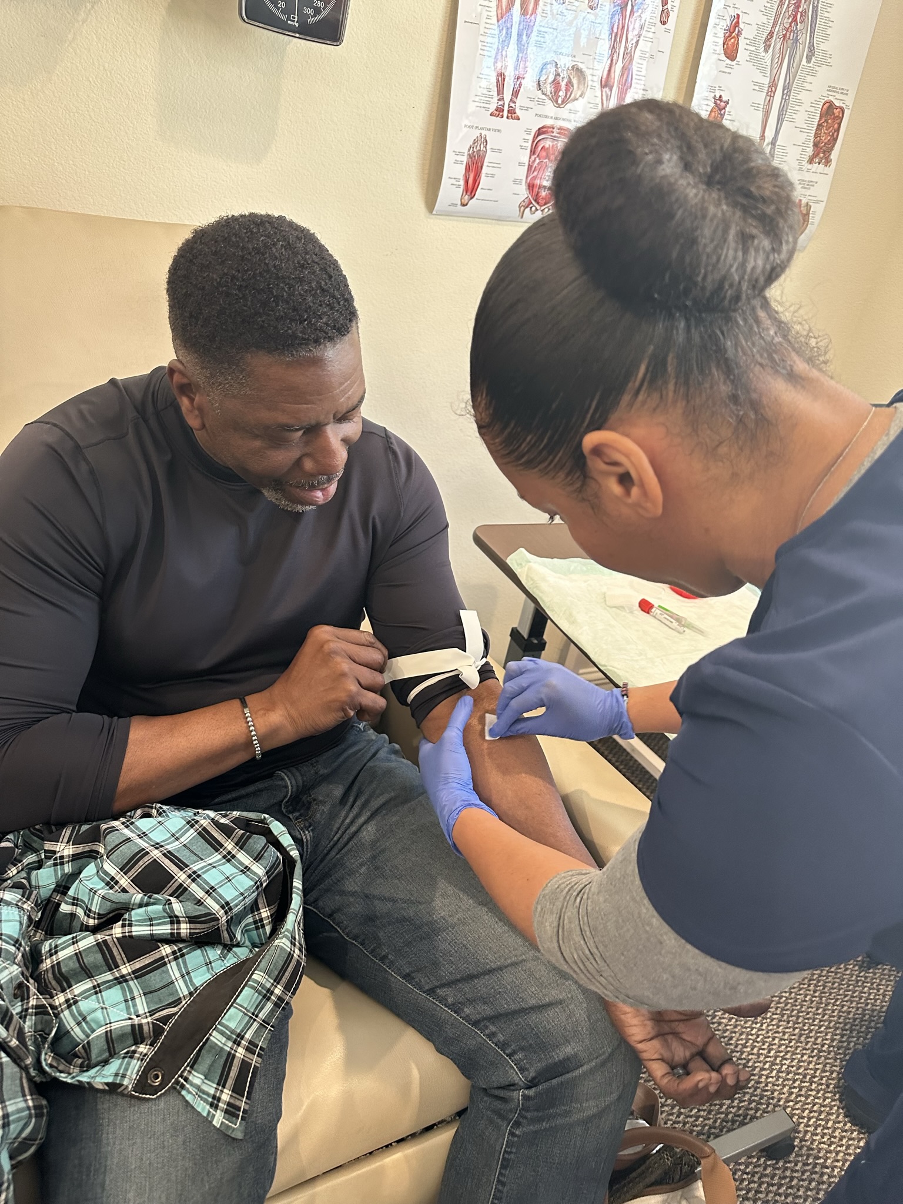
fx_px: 835
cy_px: 602
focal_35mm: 24
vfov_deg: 71.6
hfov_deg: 56.8
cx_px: 452
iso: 400
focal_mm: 6.86
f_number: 1.78
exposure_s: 1/60
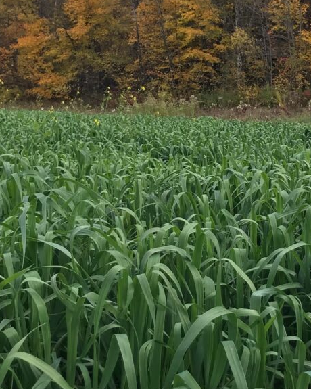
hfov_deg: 20.9
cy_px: 133
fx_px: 840
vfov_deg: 25.9
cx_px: 223
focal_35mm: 73
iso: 20
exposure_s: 1/778
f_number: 1.8
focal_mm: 3.99
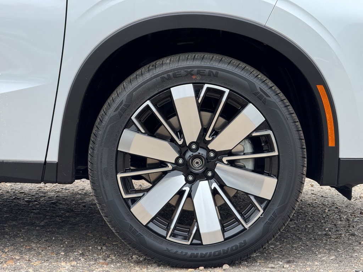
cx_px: 182
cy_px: 136
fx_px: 1258
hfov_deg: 16.4
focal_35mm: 120
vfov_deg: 12.3
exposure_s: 1/533
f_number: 2.8
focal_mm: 15.66
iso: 50
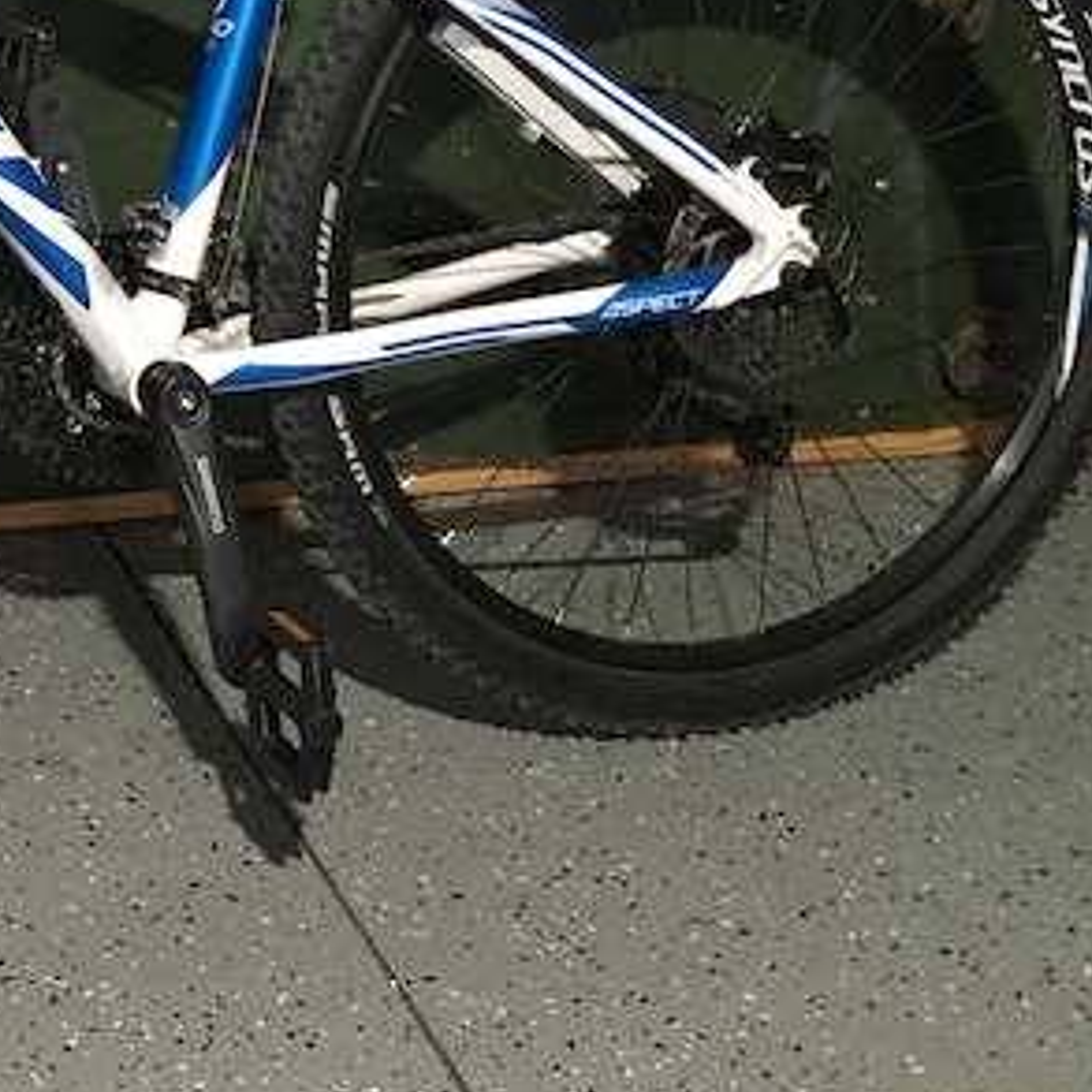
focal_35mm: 70
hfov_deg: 22.9
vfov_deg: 24.2
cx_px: -179
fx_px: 2498
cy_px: 171
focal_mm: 4.15
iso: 200
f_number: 2.2
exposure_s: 1/24
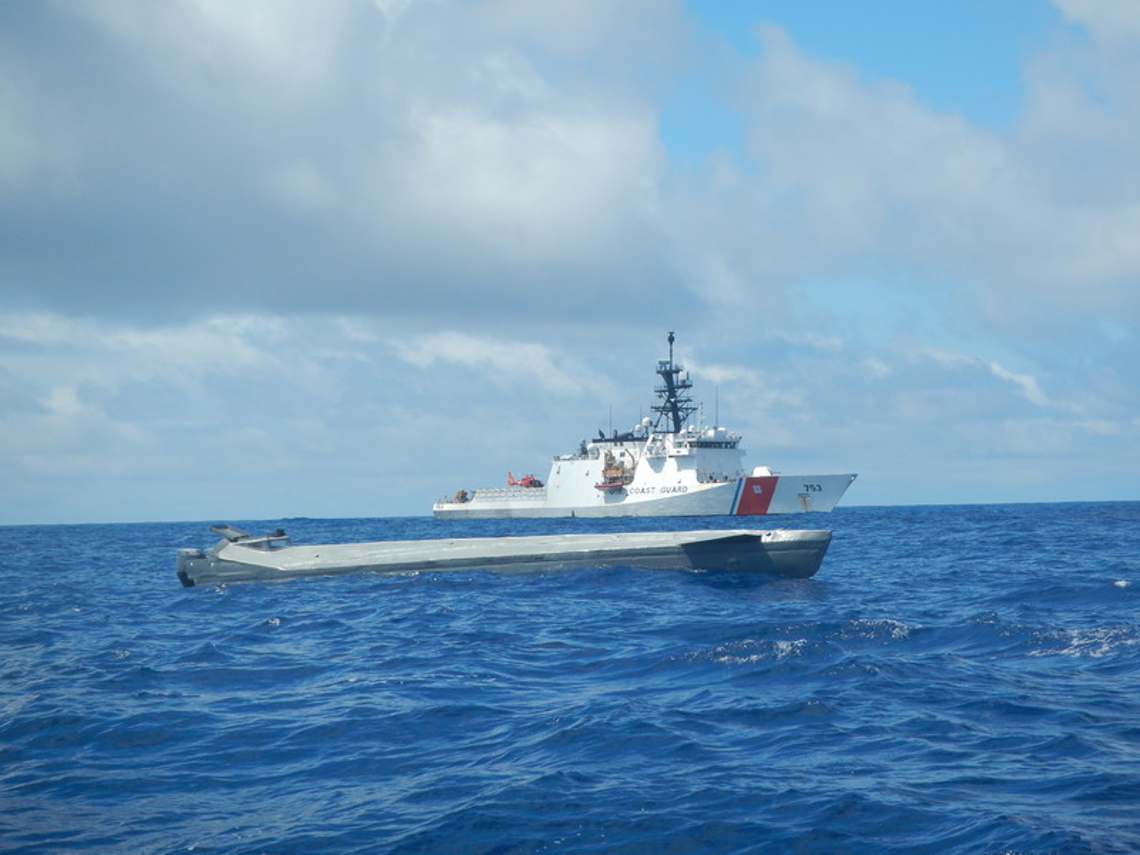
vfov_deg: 14.8
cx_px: 570
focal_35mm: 100
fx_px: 3293
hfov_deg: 19.6
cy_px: 428
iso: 125
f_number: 4.6
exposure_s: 1/1000
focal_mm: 18
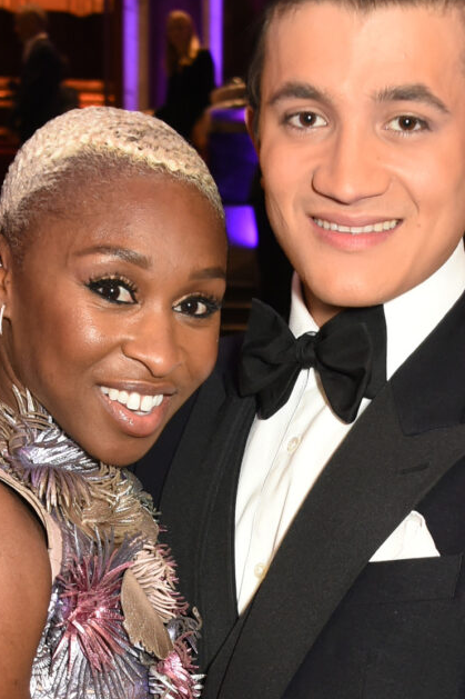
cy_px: 770
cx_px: 274
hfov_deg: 14.1
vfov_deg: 20.1
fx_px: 1880
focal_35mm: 97
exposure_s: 1/40
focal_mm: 36
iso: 1600
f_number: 6.3
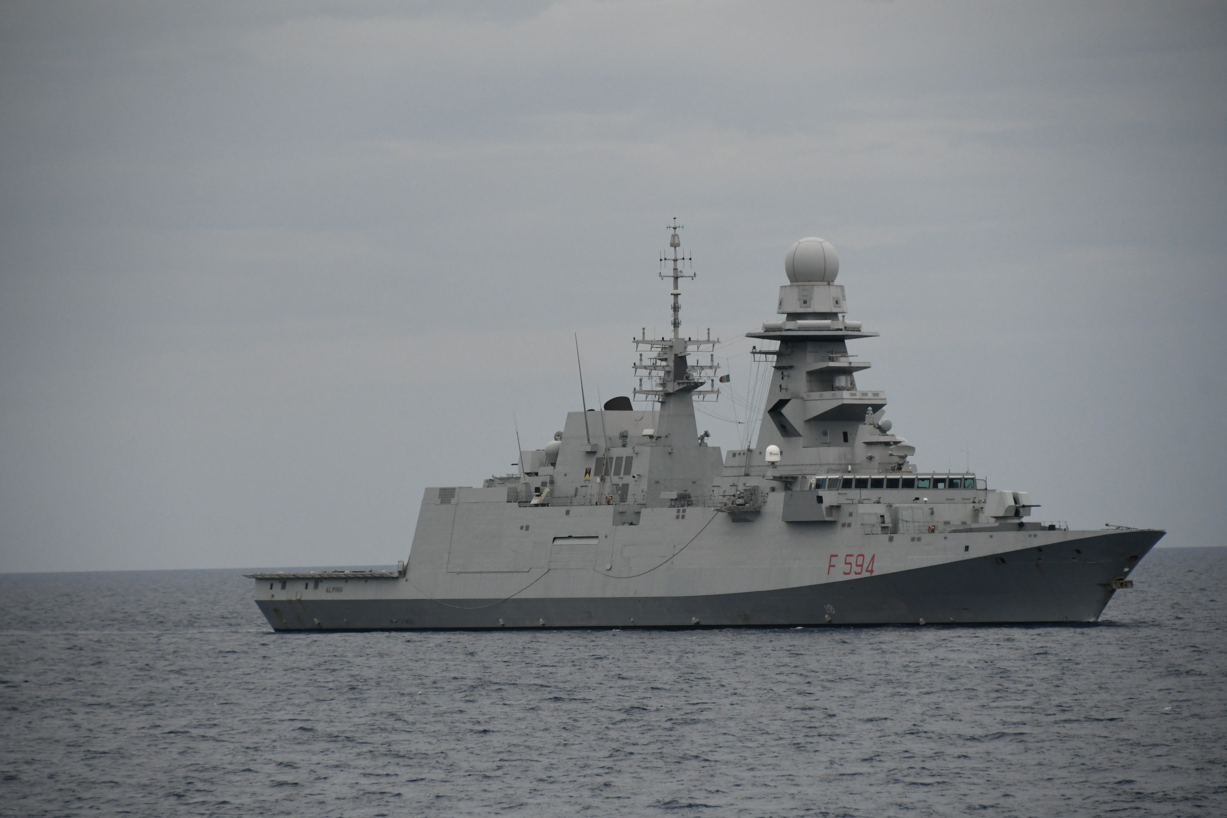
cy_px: 409
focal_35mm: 255
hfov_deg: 8.1
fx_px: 8691
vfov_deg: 5.4
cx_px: 614
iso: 1600
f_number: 6
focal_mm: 170
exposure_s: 1/8000
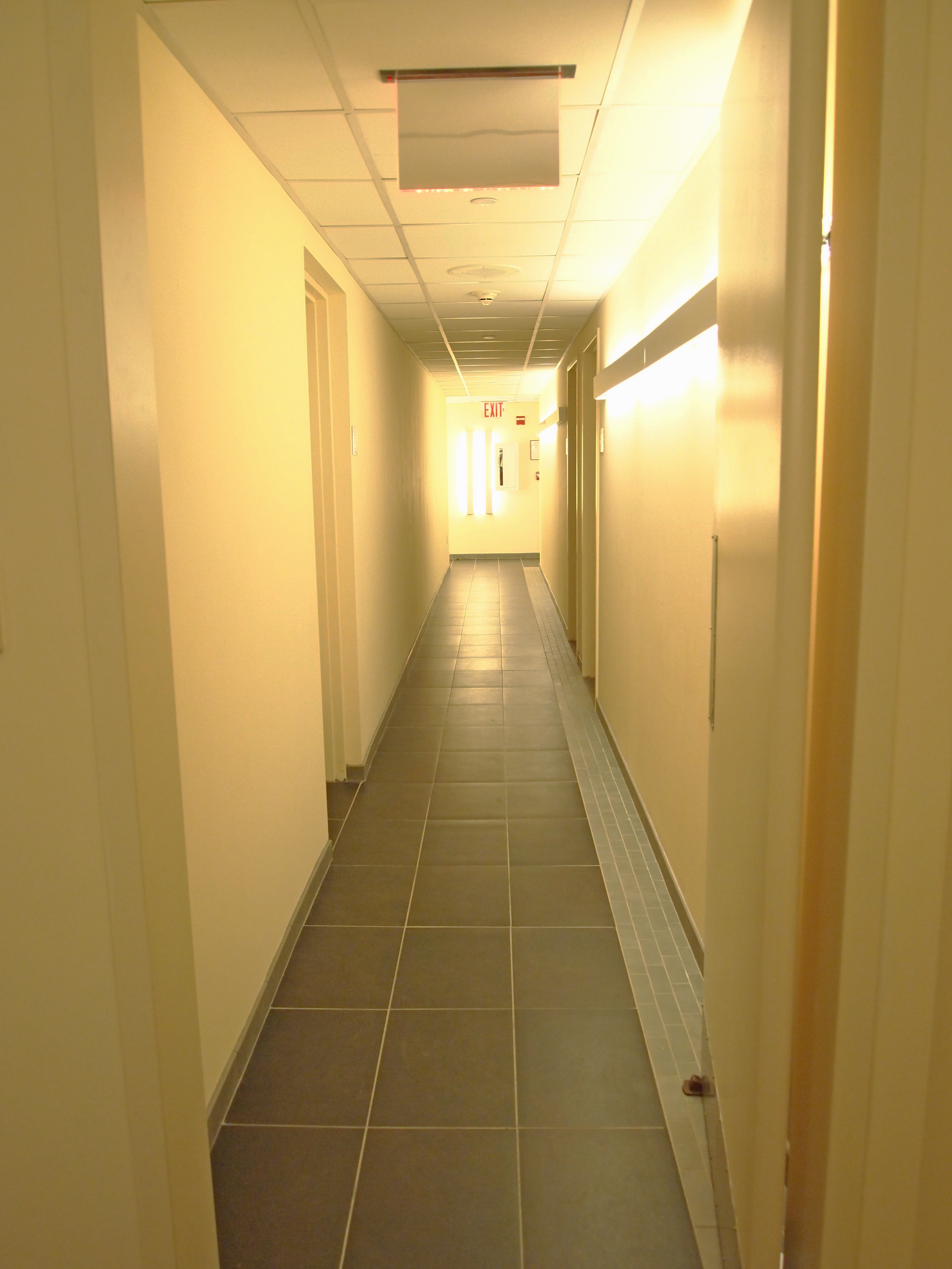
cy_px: 634
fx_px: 1027
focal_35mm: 28
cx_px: 476
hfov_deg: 49.7
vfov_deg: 63.4
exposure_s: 1/60
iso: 800
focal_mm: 14
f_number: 3.5
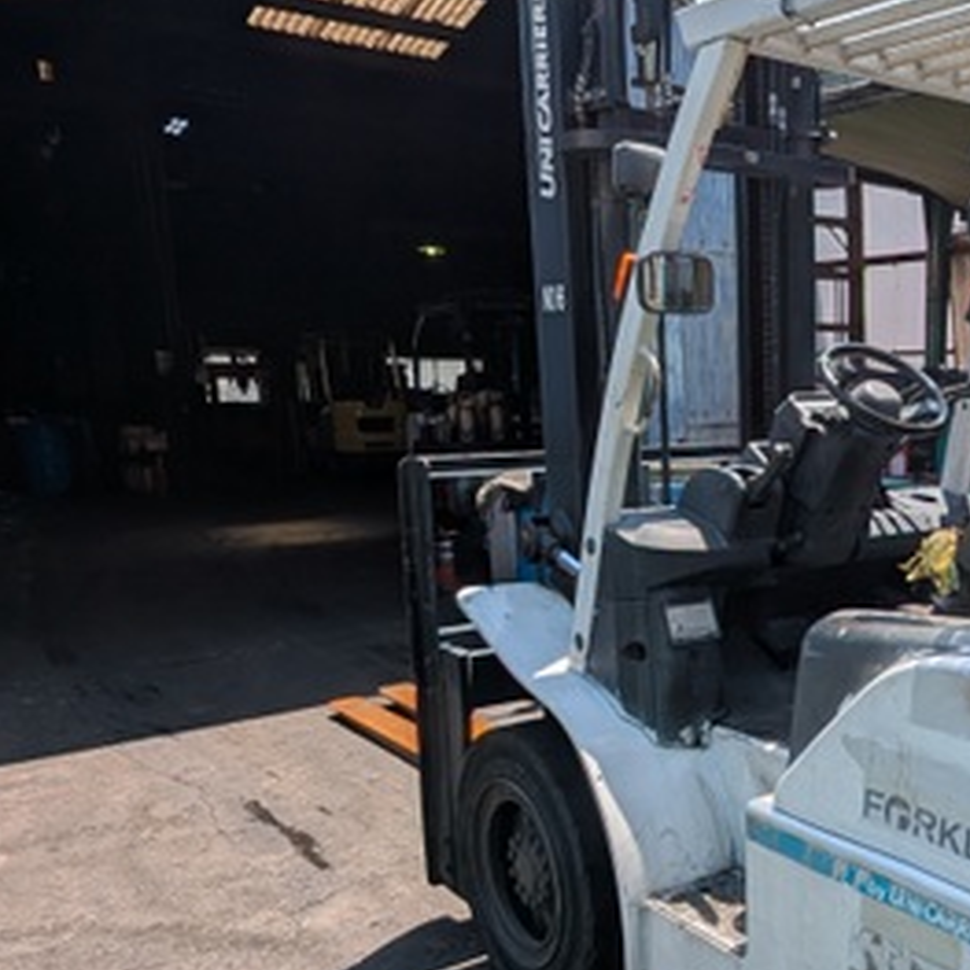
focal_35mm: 35
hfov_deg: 42.7
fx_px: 1110
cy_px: 607
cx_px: 896
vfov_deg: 46.8
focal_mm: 1.95
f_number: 2.2
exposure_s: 1/1344
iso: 44
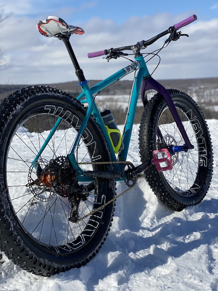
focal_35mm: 52
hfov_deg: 28.0
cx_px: 109
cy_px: 146
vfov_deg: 36.8
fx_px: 437
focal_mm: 6
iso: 25
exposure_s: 1/3425
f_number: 2
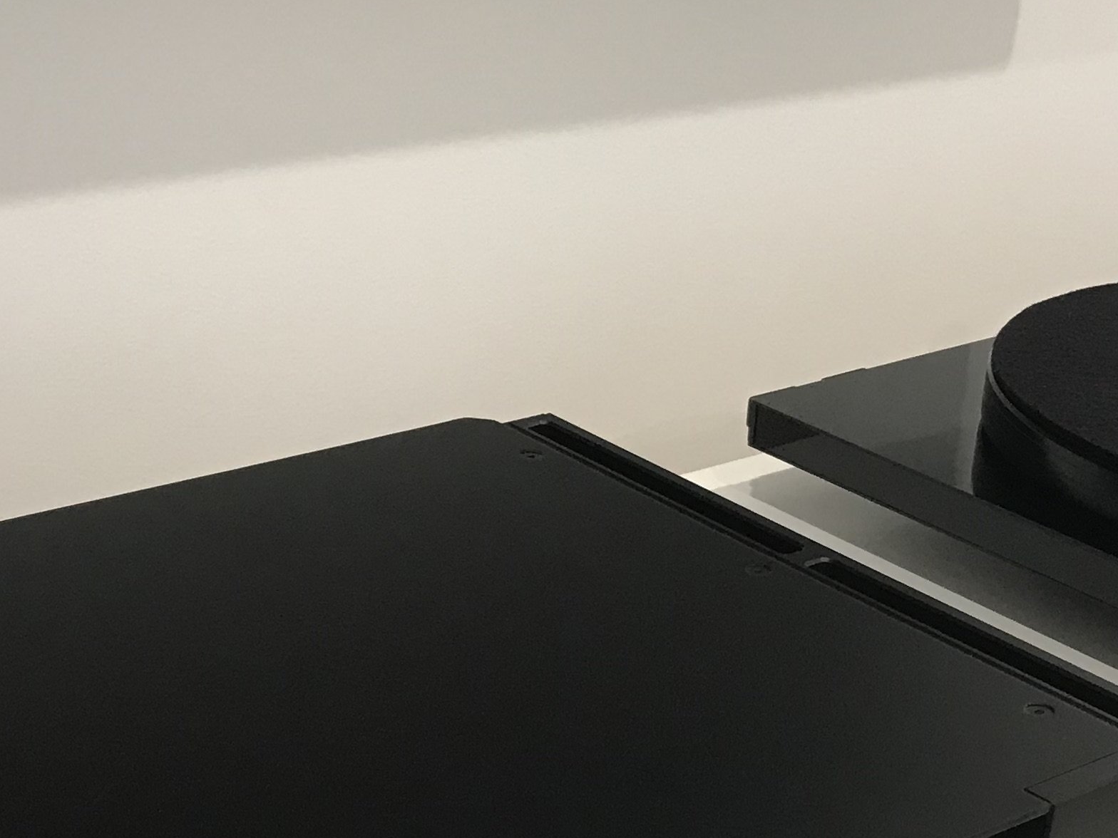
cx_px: 536
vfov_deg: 19.7
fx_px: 2325
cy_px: 881
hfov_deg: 27.0
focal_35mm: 72
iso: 40
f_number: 1.8
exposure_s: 1/17
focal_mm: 3.99
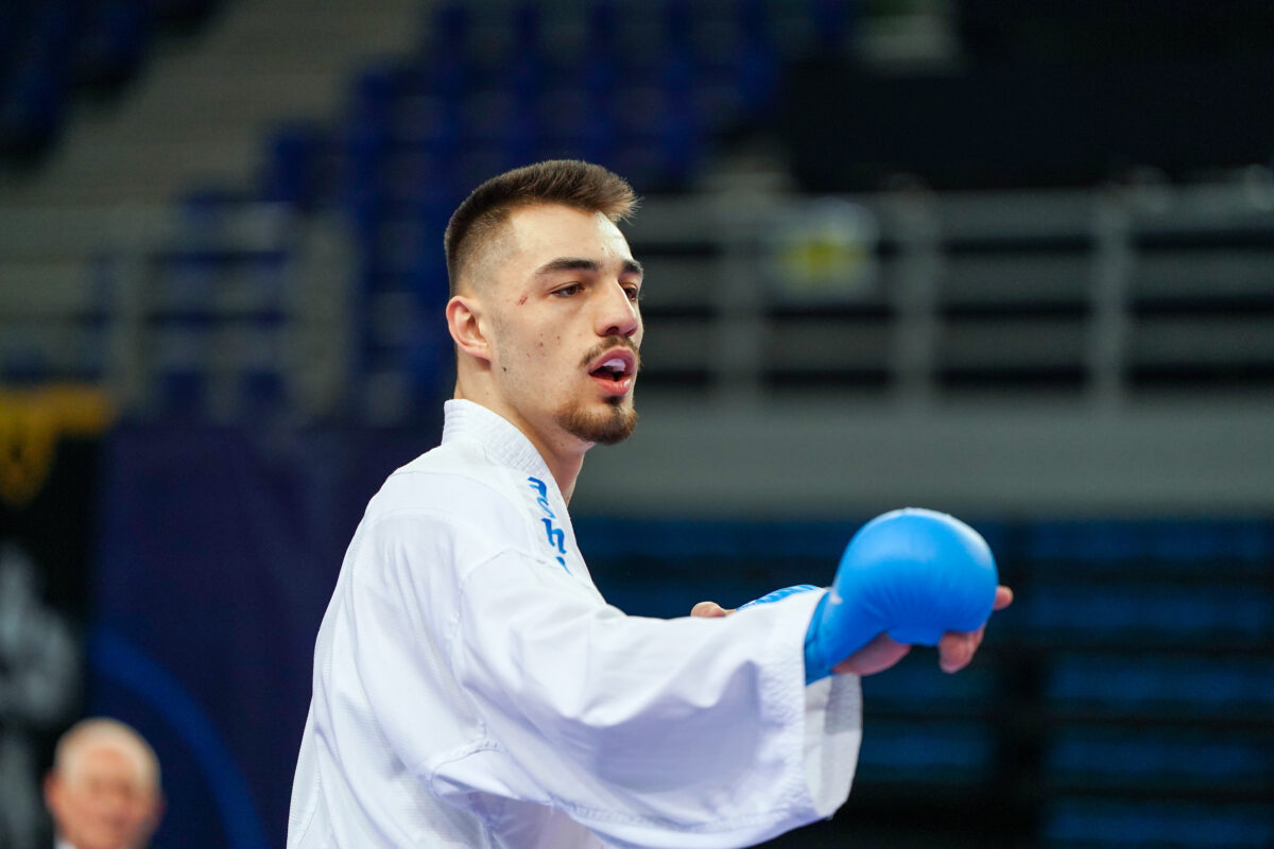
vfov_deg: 6.9
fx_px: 7077
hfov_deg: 10.3
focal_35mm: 200
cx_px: 637
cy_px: 424
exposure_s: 1/1000
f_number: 2.8
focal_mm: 200
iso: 2000
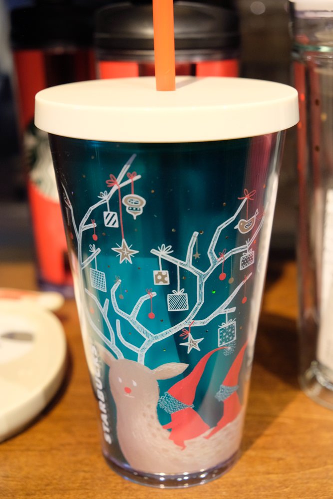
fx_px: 680
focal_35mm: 49
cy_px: 250
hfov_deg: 27.5
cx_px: 166
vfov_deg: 40.3
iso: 2500
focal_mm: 32.9
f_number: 4
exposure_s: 1/60
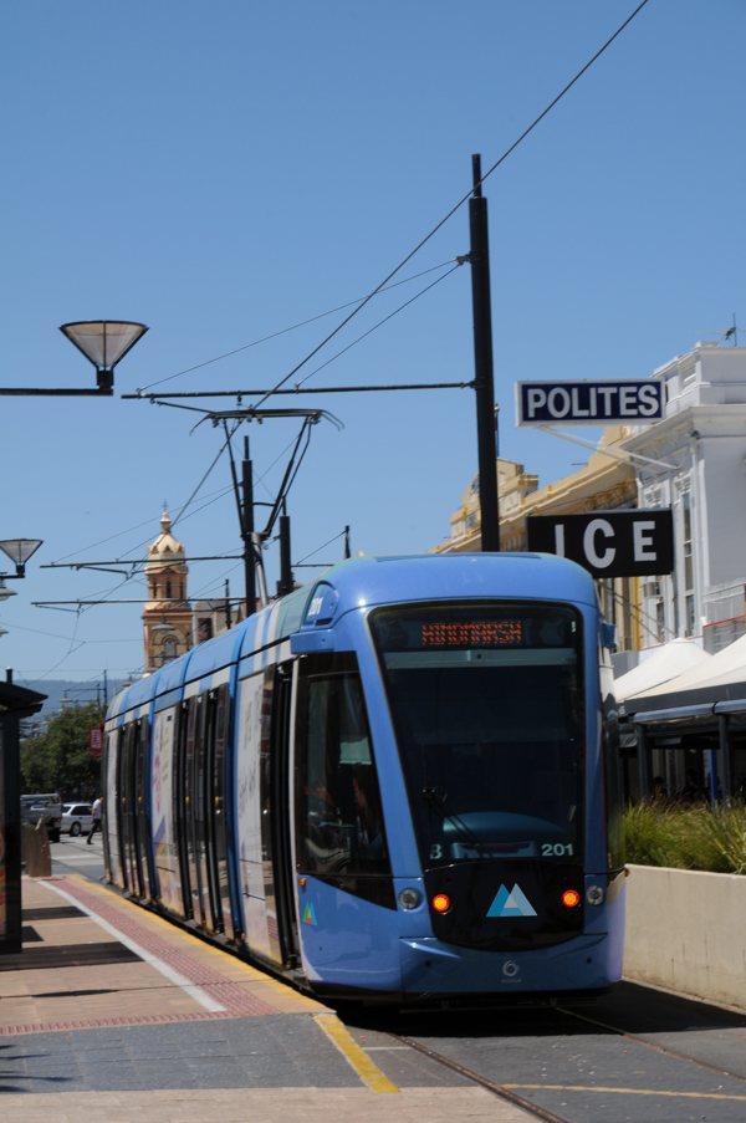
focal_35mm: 105
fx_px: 3271
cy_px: 562
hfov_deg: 13.0
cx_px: 373
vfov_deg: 19.5
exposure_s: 1/200
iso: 200
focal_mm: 70
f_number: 14
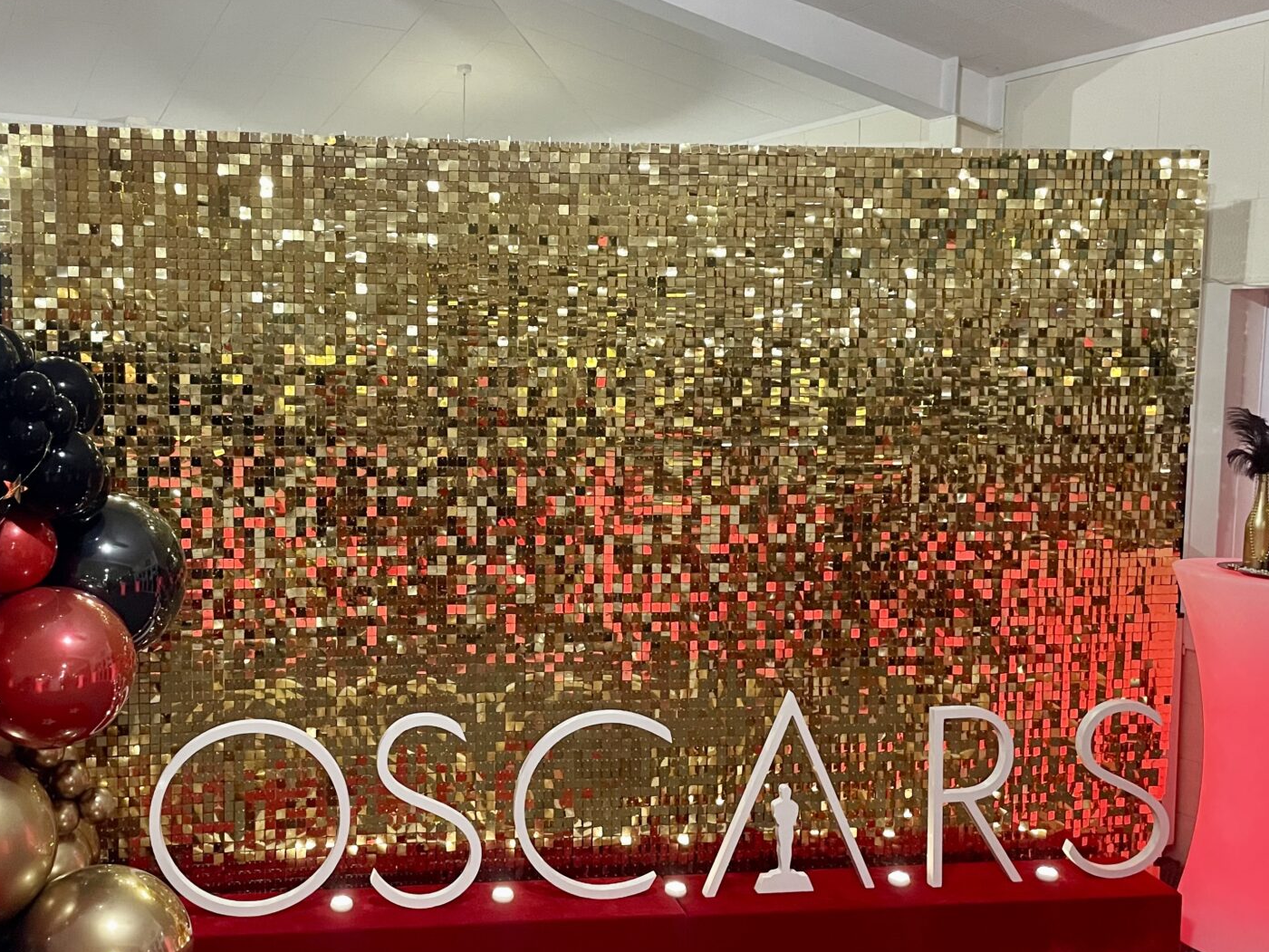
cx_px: 495
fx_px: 1393
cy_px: 484
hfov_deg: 48.6
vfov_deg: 37.7
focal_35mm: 38
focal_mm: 4.2
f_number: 1.6
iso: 500
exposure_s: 1/50
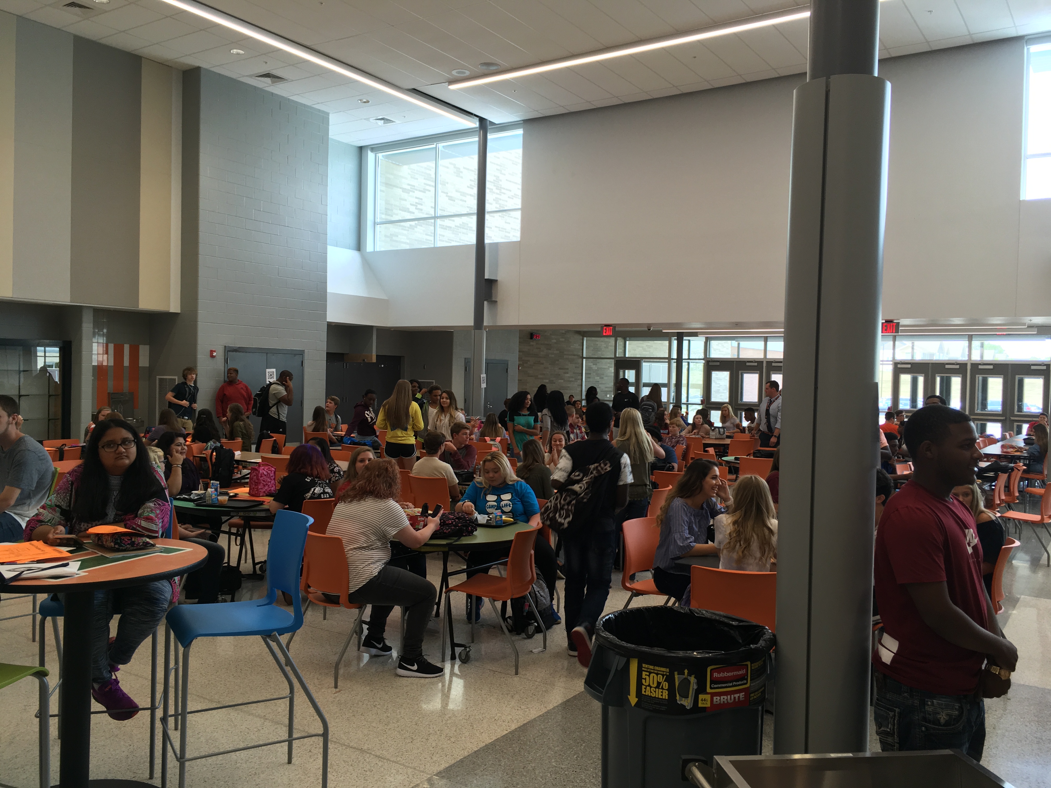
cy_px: 394
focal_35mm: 29
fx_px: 880
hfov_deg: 61.7
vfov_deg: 48.2
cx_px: 526
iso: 32
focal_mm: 4.15
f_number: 2.2
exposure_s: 1/60
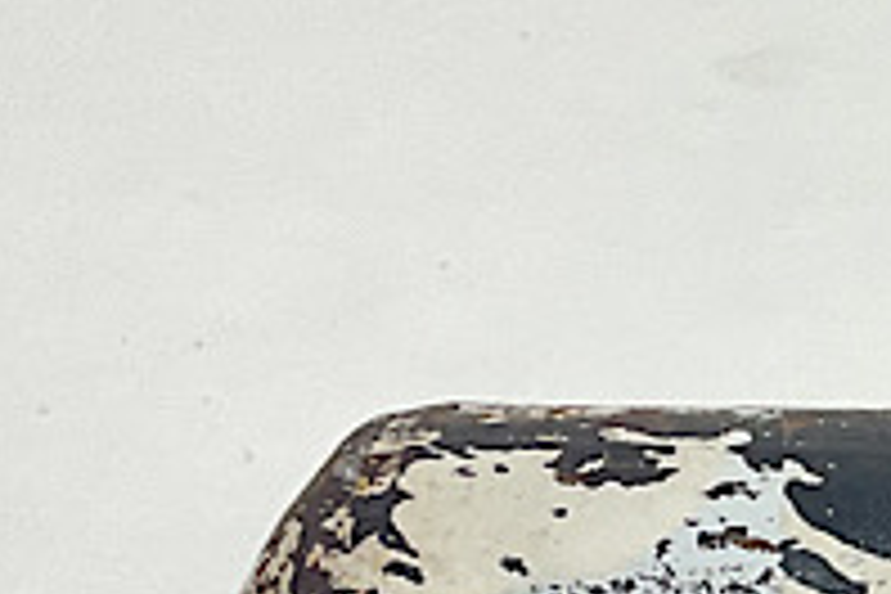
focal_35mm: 137
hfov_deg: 13.8
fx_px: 3390
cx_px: 1462
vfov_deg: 9.9
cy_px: 686
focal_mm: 3
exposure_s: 1/120
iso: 40
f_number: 1.8
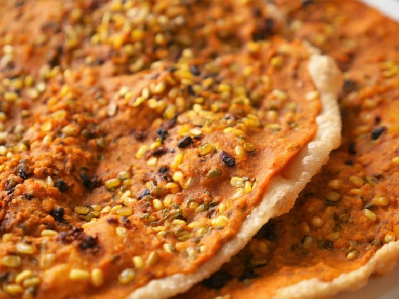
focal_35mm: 70
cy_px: 150
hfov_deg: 27.8
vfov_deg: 21.0
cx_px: 200
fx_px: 807
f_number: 2.8
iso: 200
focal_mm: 35
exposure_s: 1/125
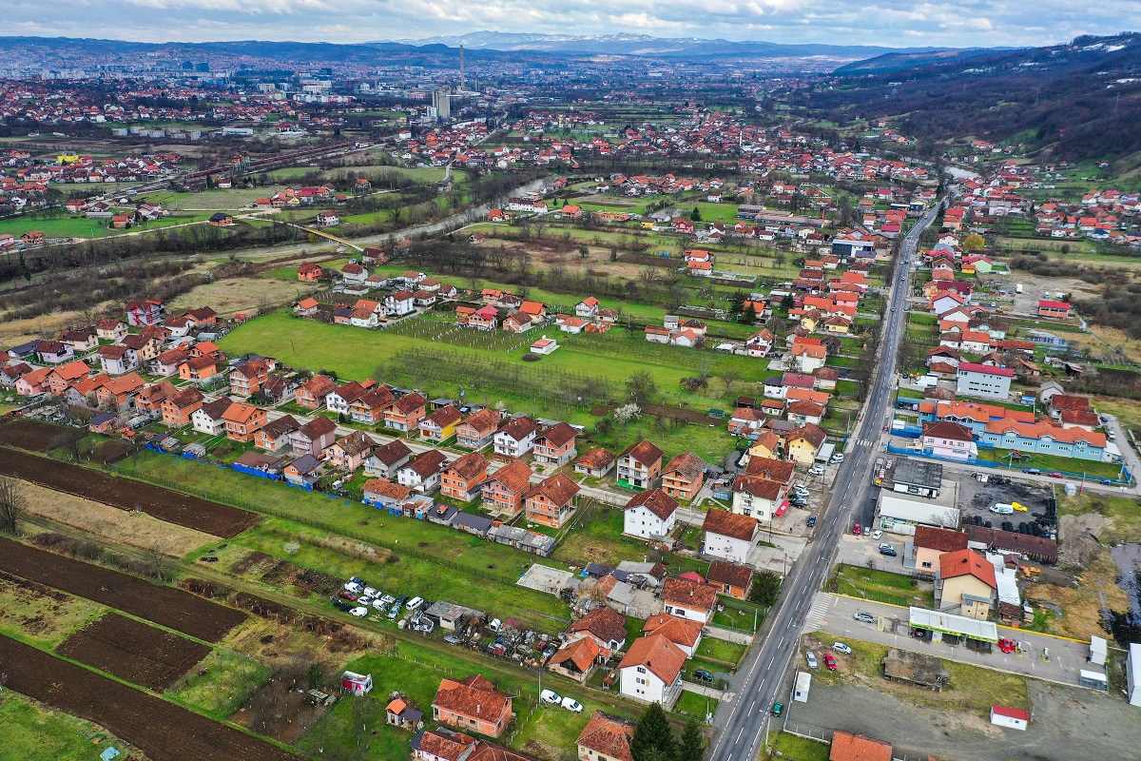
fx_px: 887
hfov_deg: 65.5
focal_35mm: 28
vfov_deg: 46.4
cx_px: 570
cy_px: 380
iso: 100
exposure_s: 1/50
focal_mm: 10.26
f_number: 4.5
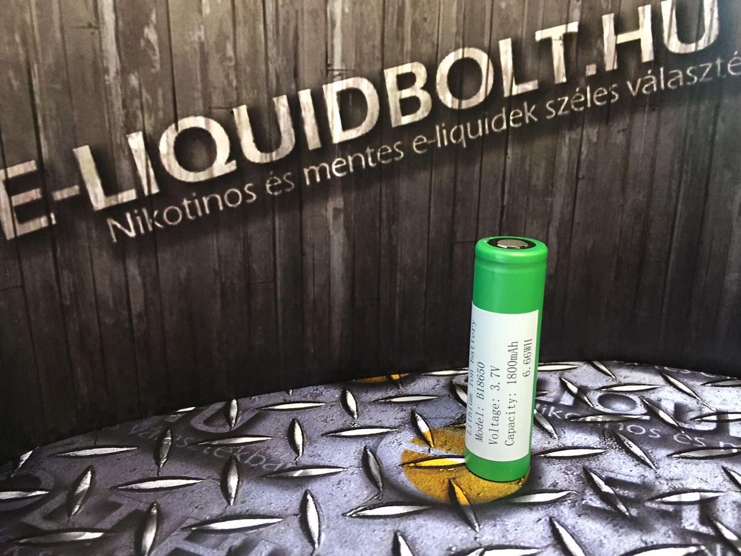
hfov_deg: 61.7
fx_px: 621
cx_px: 370
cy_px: 278
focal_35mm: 29
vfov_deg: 48.2
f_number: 2.2
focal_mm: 4.15
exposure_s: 1/33
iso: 200
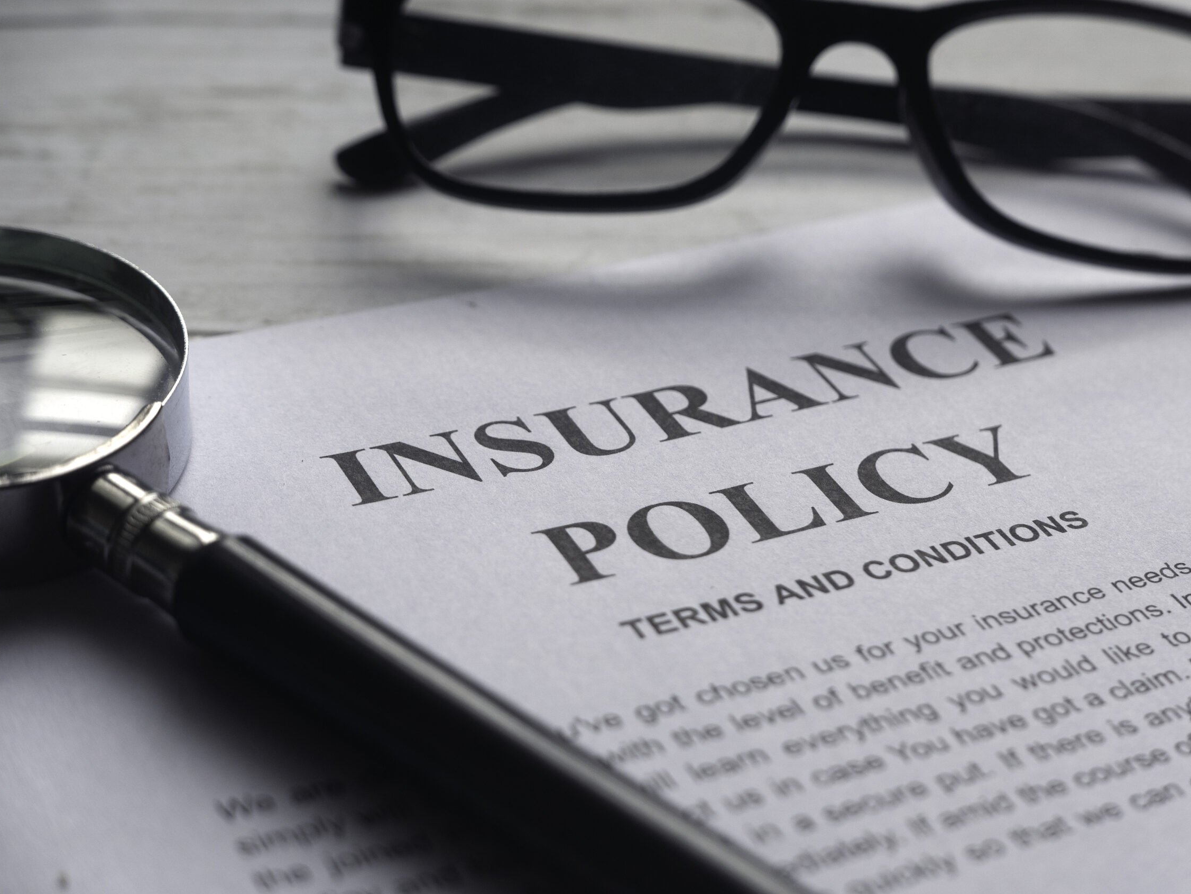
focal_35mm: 82
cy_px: 450
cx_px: 644
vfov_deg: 18.0
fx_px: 2821
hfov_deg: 23.8
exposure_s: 1/125
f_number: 4
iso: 200
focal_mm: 34
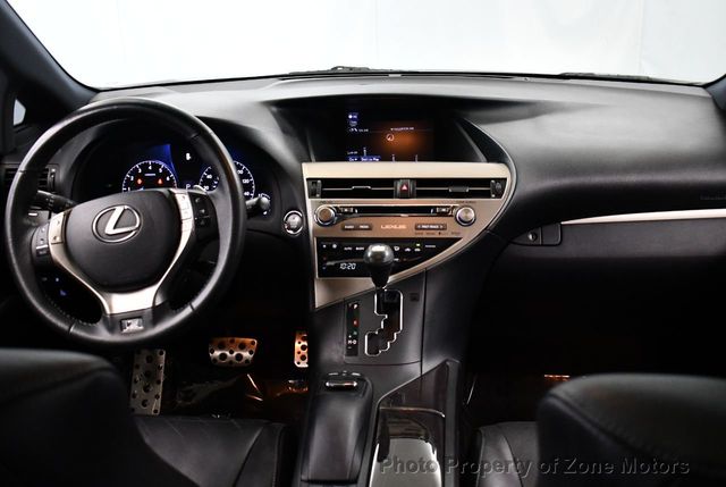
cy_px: 244
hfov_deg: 53.1
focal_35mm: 36
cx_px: 363
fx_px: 727
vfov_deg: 37.0
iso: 2800
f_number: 3.5
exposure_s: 1/125
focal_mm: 18
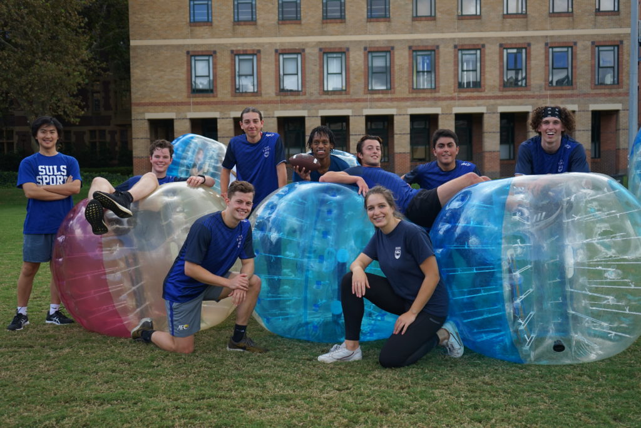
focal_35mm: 37
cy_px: 214
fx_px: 659
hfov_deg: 51.9
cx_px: 320
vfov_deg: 36.0
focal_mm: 37
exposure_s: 1/200
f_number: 4.5
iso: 100
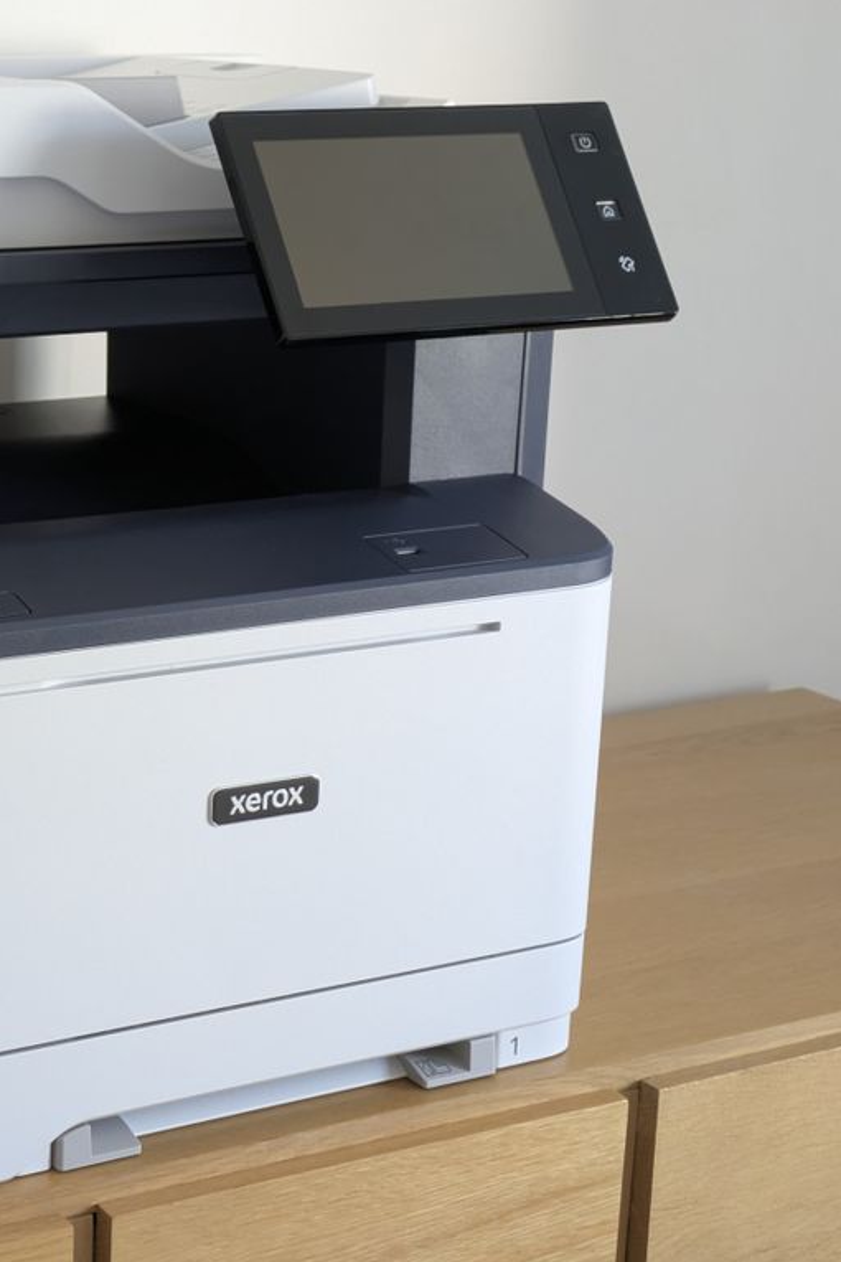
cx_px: -2
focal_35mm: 71
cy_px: 631
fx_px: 2488
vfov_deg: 28.5
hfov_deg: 18.7
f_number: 1.89
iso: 58
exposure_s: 1/25
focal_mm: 5.43
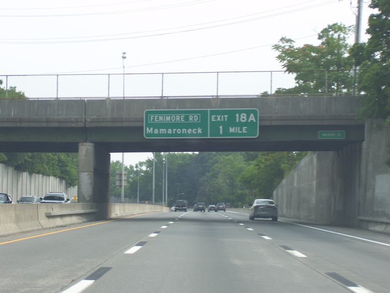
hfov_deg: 18.2
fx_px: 1218
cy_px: 146
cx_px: 195
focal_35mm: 108
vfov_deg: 13.7
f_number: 4.6
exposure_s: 1/320
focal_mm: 18
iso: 80
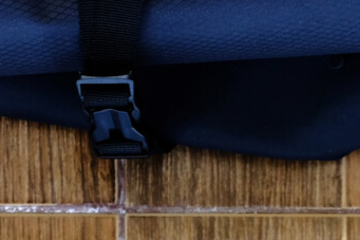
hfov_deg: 8.2
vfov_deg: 5.5
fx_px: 2489
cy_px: 155
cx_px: 3
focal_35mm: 249
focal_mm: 35
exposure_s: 1/105
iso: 800
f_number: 4
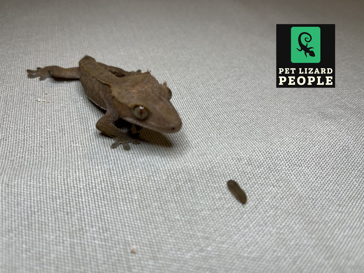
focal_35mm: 26
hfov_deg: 67.3
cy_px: 136
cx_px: 182
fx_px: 273
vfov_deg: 53.1
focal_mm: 5.1
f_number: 1.6
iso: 40
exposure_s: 1/184
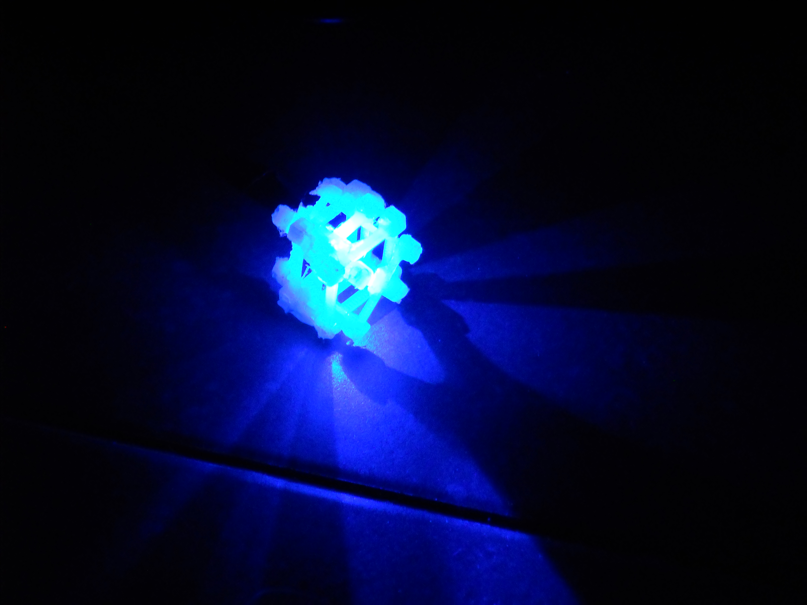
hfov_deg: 18.5
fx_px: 2471
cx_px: 404
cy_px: 302
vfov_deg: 14.0
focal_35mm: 106
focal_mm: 17.48
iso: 400
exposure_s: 1/25
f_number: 5.3
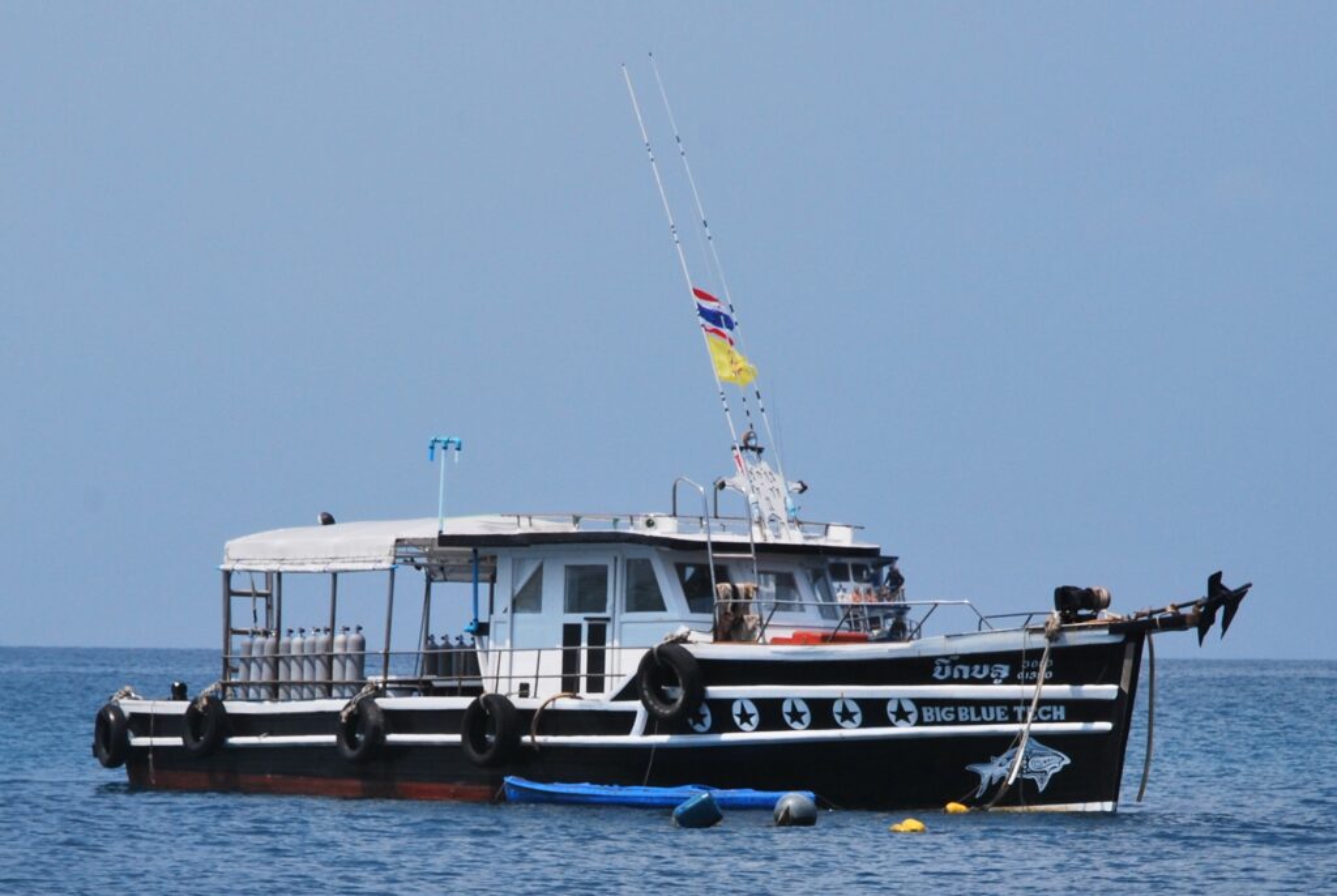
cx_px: 668
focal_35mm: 158
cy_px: 448
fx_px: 5858
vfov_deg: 8.7
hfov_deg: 13.0
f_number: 13
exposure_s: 1/500
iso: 220
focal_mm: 105
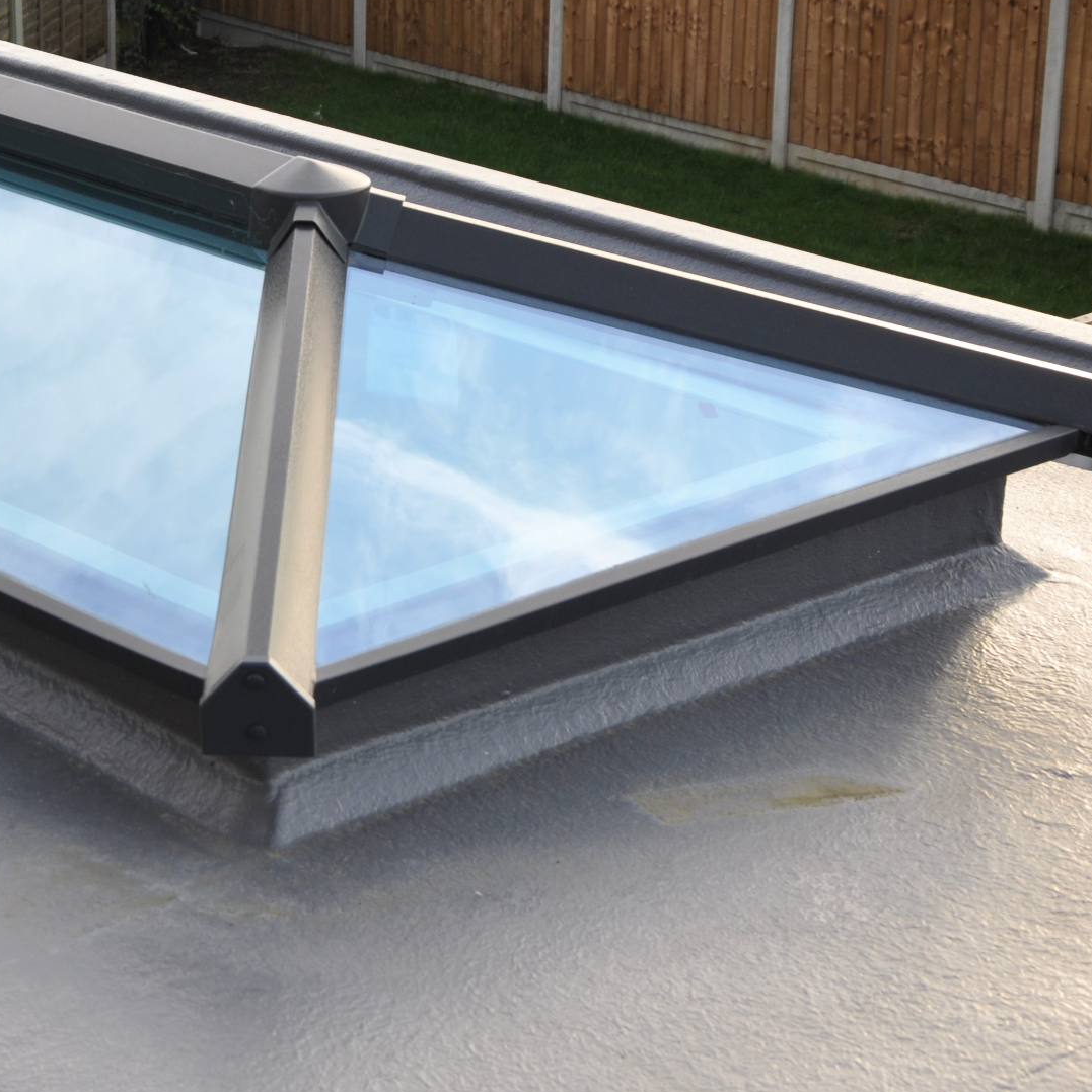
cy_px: 433
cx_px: 142
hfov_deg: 20.6
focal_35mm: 83
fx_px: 2955
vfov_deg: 20.9
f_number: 6.3
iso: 200
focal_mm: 35
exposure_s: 1/160
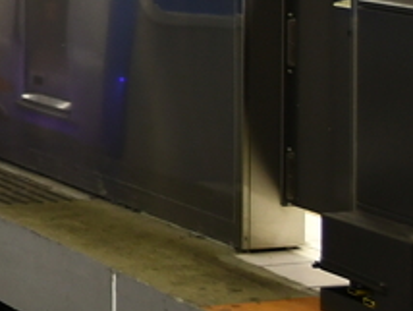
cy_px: -60
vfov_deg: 7.6
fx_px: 2317
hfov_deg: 9.3
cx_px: -509
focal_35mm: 194
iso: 500
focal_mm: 24
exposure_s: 1/60
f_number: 4
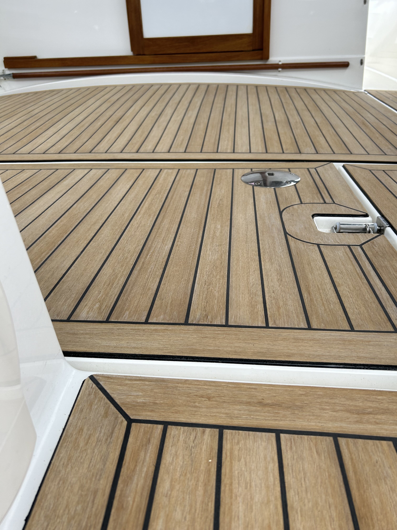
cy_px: 265
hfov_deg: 53.1
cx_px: 198
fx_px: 398
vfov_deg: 67.3
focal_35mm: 26
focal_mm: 5.7
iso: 40
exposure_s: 1/221
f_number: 1.5
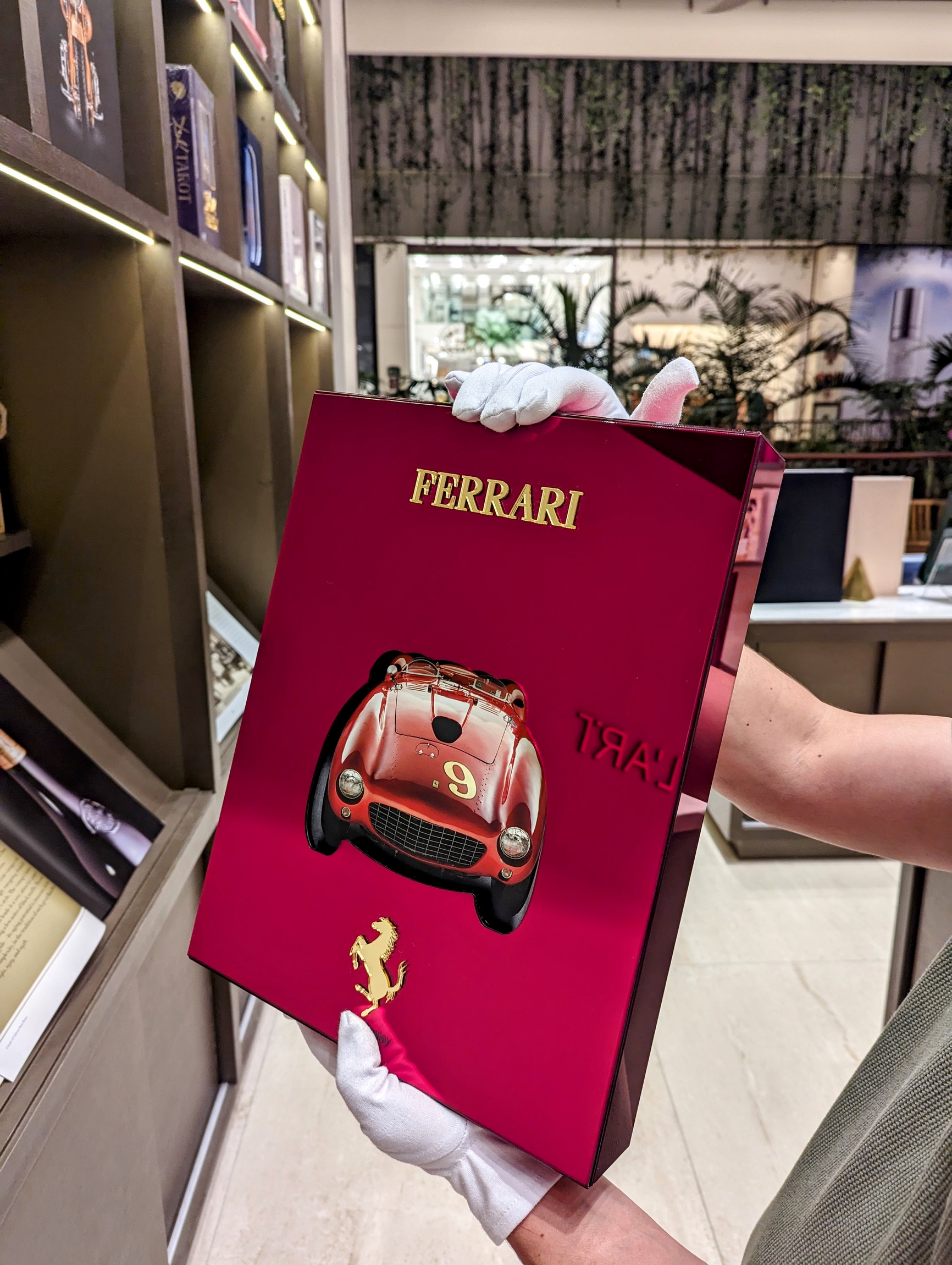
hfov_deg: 56.9
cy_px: 632
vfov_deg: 71.5
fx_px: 878
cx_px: 476
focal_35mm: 24
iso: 114
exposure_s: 1/60
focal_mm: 6.81
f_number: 1.85
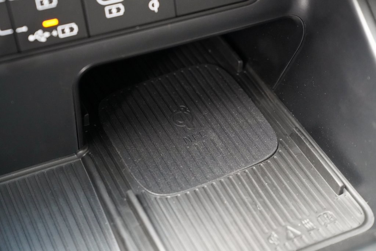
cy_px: 126
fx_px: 731
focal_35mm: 70
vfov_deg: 19.5
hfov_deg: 28.8
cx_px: 188
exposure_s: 1/80
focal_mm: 70
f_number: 5.6
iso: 12800
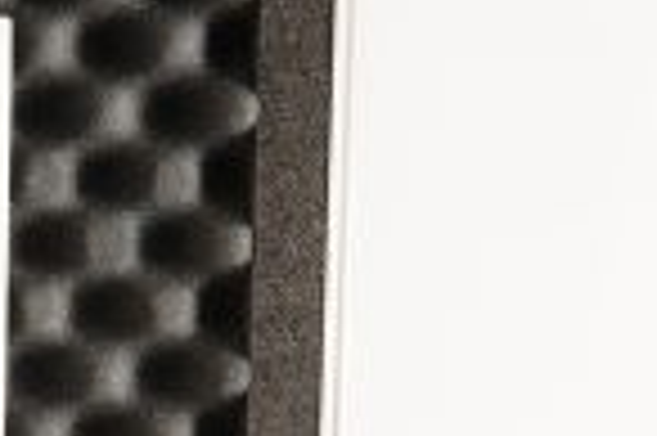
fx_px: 3737
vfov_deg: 6.5
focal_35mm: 205
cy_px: 775
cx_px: -436
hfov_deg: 9.6
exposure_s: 1/125
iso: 1600
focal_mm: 50
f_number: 11
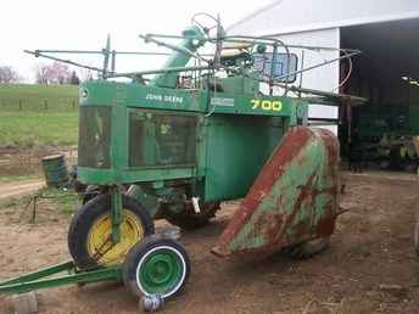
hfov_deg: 51.4
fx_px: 436
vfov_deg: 39.7
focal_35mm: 36
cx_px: 210
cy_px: 157
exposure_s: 1/106
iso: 100
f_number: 4.5
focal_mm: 5.9
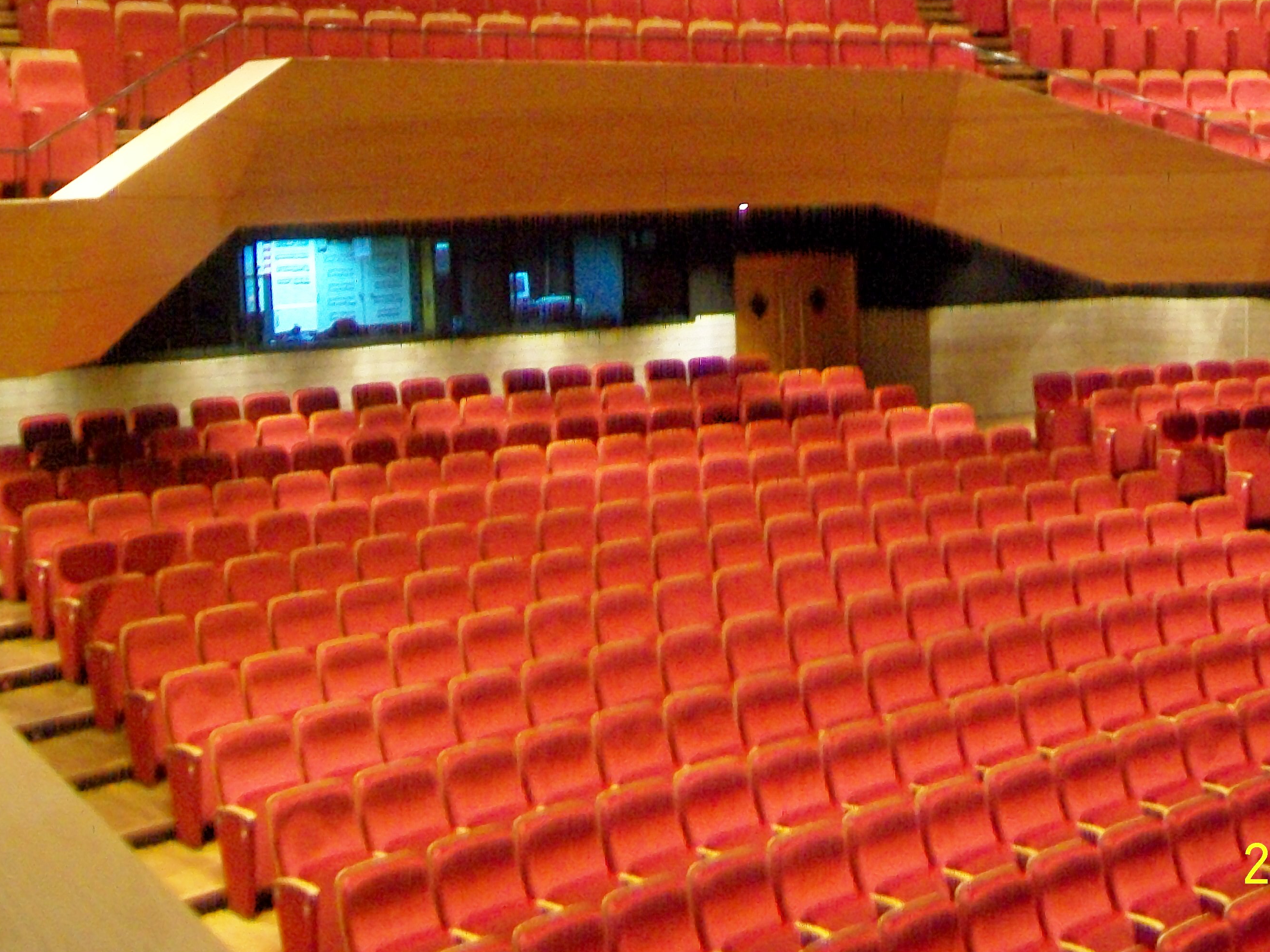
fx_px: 1724
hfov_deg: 40.4
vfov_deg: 30.7
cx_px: 722
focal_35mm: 47
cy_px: 352
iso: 200
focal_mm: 6.1
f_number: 2.7
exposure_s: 1/8
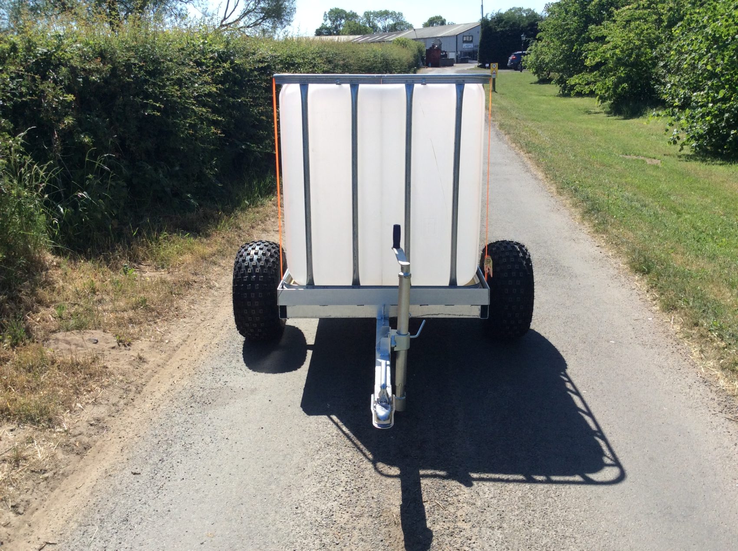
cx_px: 369
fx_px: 681
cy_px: 276
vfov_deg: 44.1
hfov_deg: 56.9
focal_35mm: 32
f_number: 2.4
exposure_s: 1/1192
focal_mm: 3.3
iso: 32
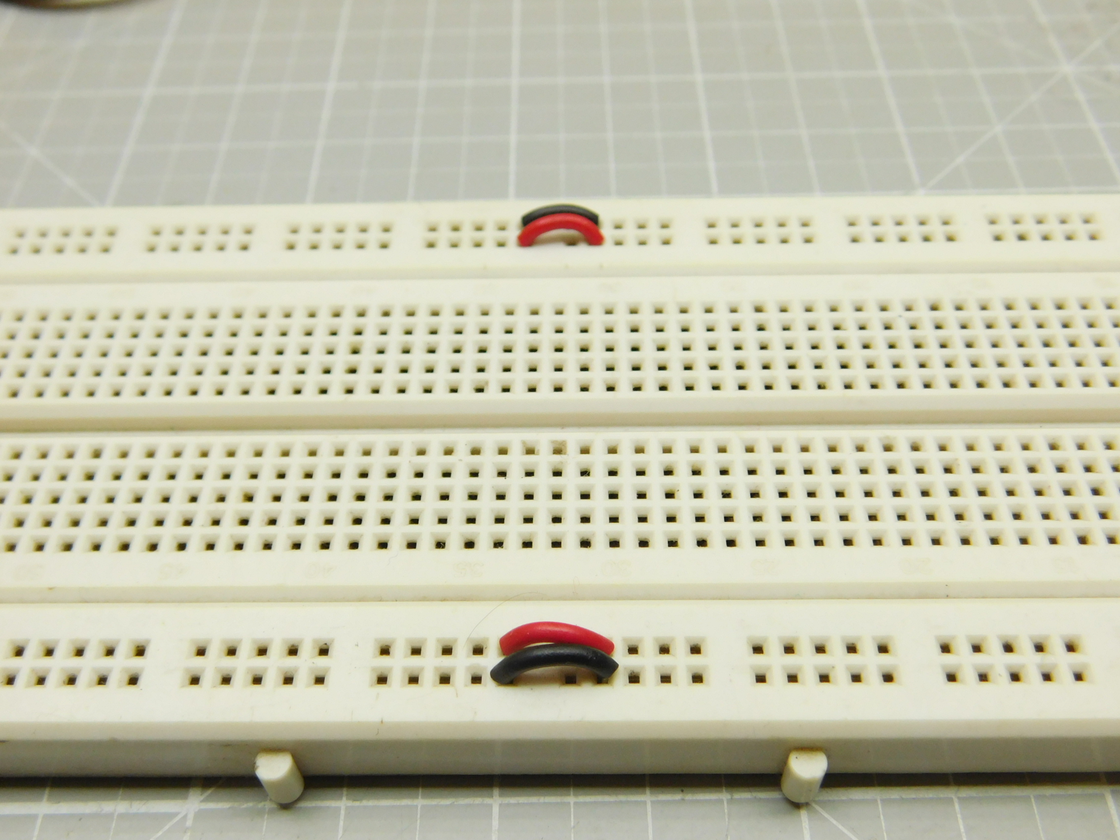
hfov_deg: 51.4
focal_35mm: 36
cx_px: 560
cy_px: 420
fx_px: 1165
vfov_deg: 39.7
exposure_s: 1/50
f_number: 3.5
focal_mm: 6.3
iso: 400
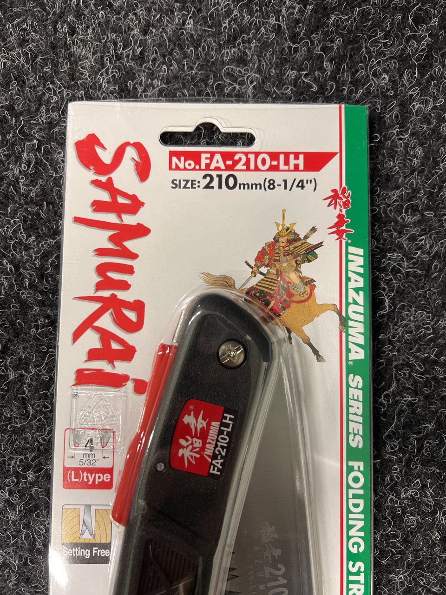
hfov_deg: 53.1
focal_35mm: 26
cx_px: 223
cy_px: 298
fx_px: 447
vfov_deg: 67.3
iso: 125
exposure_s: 1/63
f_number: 1.5
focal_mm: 5.7
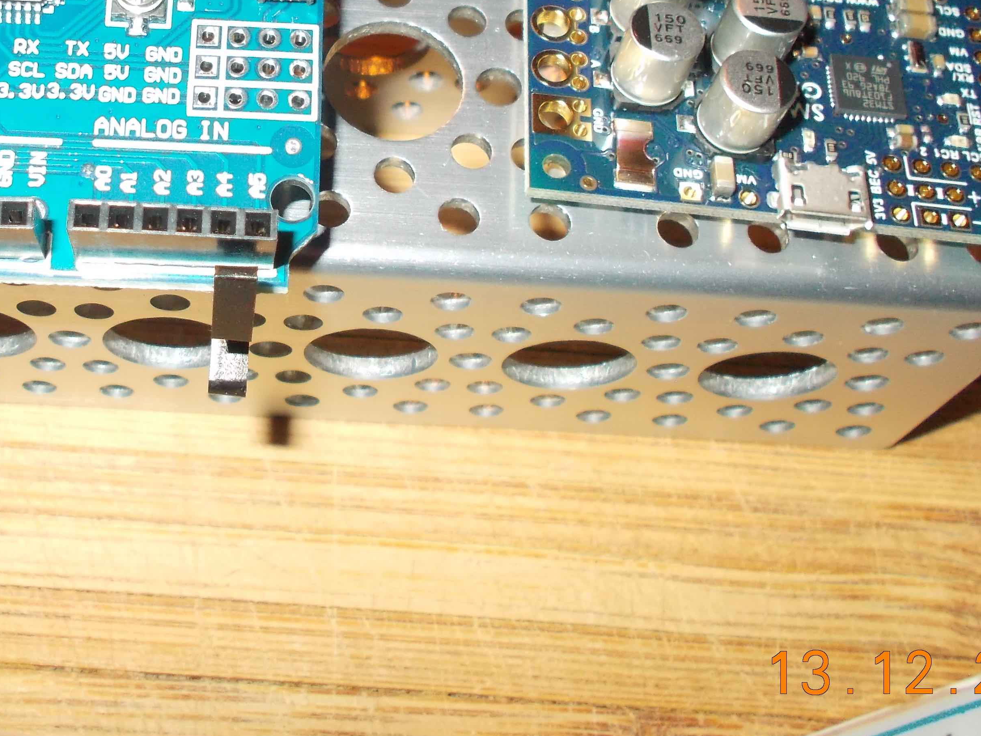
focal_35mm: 57
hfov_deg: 33.2
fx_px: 1615
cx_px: 269
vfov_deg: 25.2
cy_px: 139
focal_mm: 5.3
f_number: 3.4
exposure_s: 1/25
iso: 200
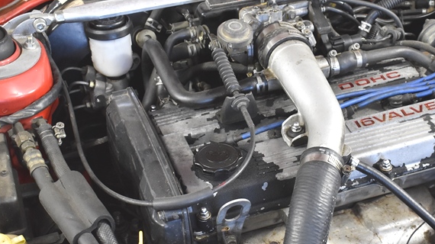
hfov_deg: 25.7
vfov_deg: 14.7
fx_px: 945
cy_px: 151
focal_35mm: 82
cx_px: 311
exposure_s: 1/160
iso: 1600
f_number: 6.3
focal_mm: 29
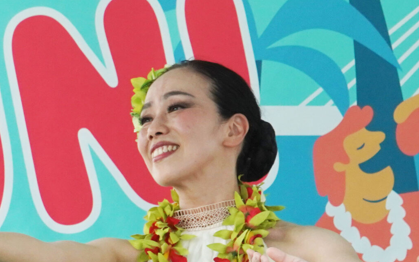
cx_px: 379
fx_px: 10462
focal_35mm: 916
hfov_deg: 2.3
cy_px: 211
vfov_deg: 1.4
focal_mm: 240
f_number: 16
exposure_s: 1/400
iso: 1600
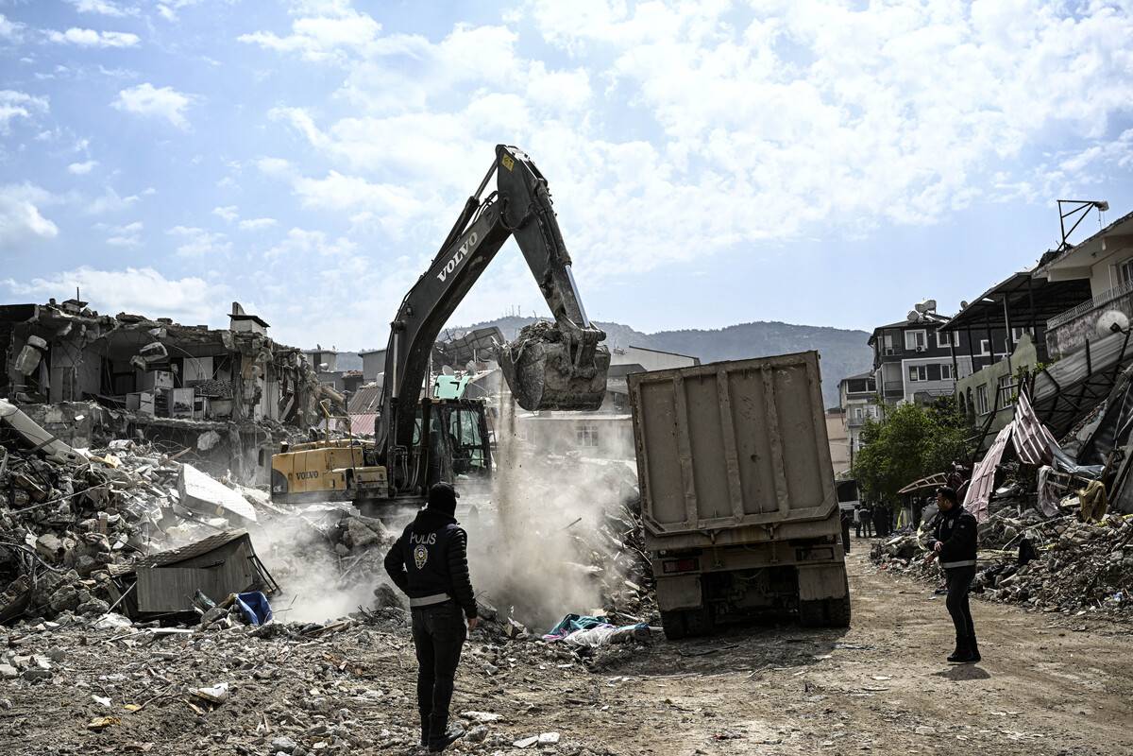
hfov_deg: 48.5
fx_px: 1259
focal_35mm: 40
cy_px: 378
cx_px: 566
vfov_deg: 33.4
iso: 400
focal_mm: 40
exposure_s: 1/4000
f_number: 5.6
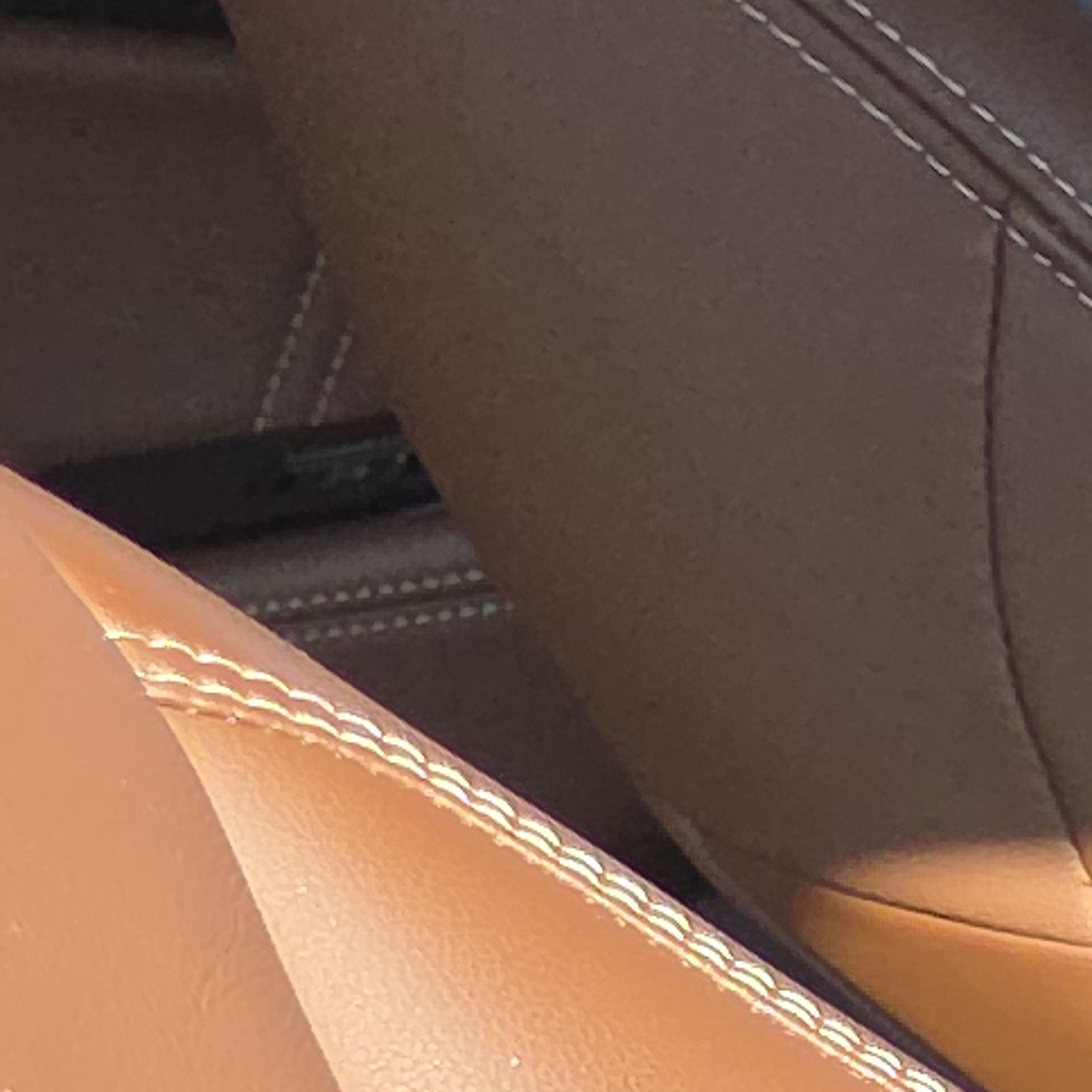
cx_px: 4124
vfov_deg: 9.4
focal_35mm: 168
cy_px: 2498
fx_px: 5996
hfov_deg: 7.7
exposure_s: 1/1245
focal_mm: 6.3
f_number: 1.7
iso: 80
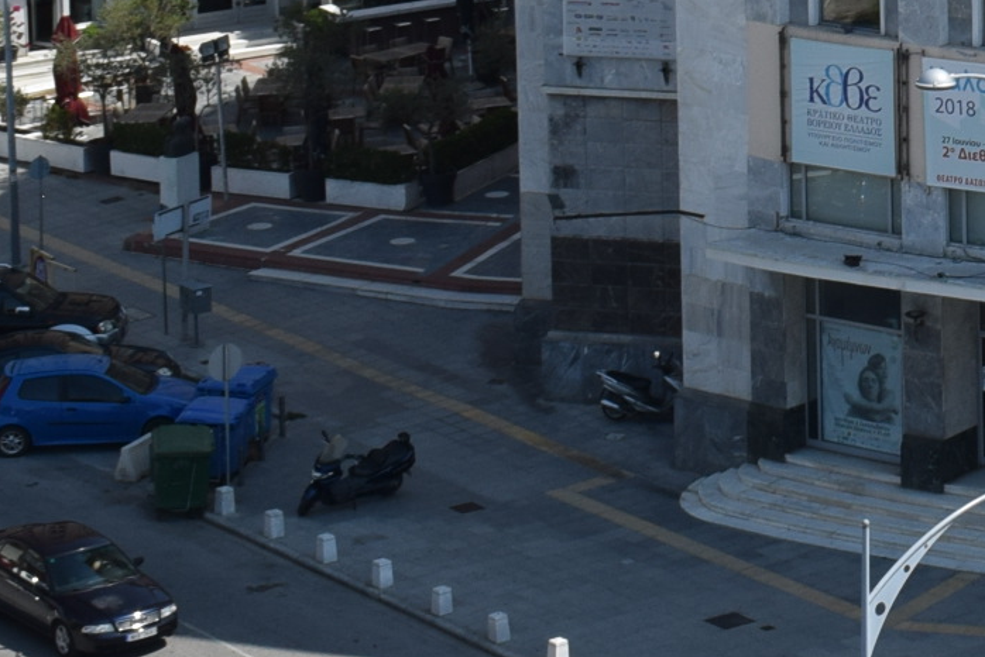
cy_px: -446
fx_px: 5283
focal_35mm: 193
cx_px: 1518
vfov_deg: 7.0
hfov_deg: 10.3
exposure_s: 1/250
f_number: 8
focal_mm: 30
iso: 250
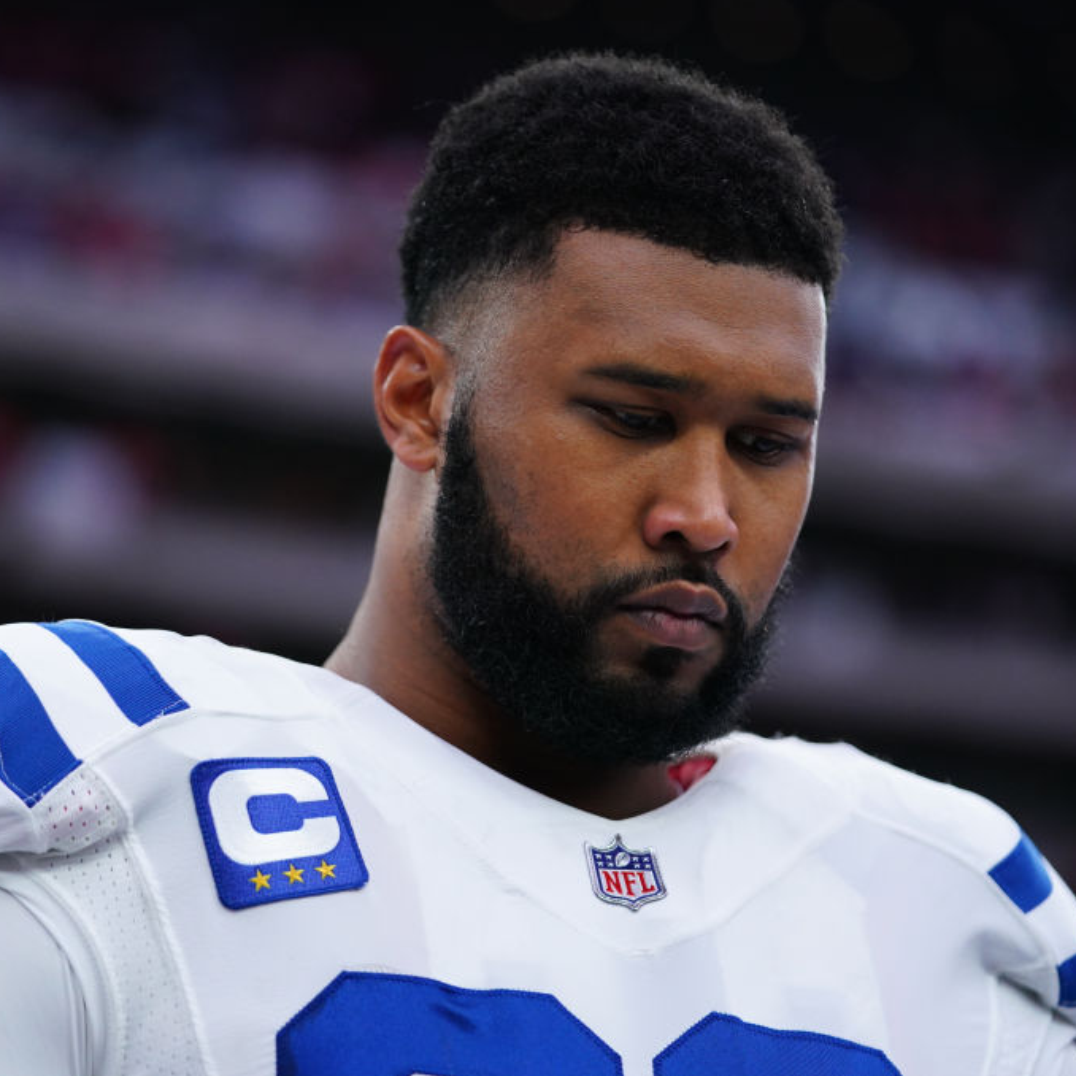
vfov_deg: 11.7
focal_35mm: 149
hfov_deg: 11.7
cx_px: 438
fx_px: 5240
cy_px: 537
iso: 2500
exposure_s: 1/3200
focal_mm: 116
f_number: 2.8
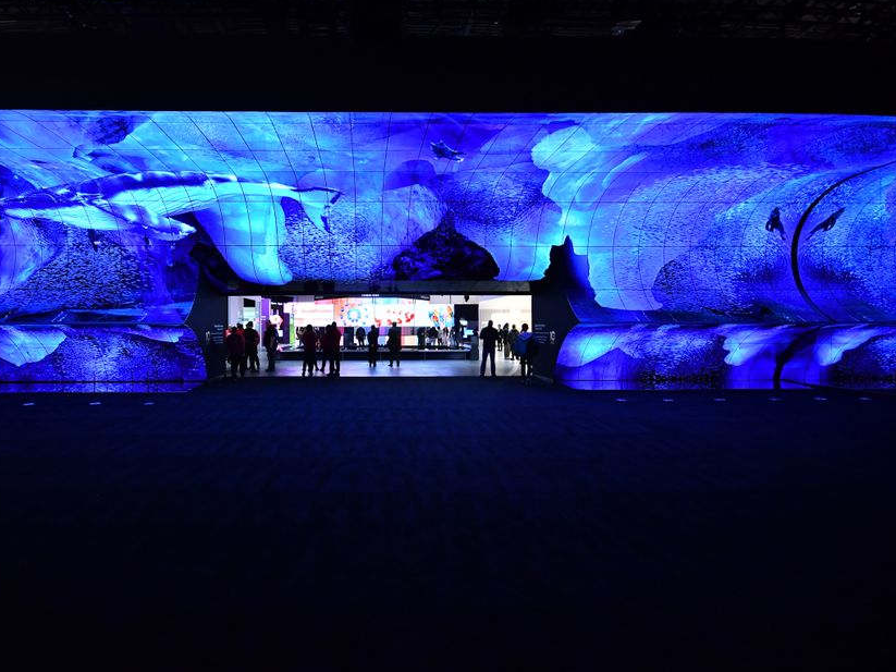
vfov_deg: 74.7
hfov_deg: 90.2
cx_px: 372
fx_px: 440
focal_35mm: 17
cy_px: 322
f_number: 5.6
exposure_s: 1/50
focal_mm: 10
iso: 1600
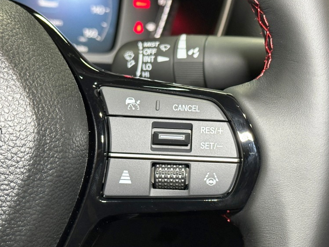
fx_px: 618
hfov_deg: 29.8
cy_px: 142
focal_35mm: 65
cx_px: 176
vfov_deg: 22.6
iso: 400
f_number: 1.78
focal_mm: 6.86
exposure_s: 1/40
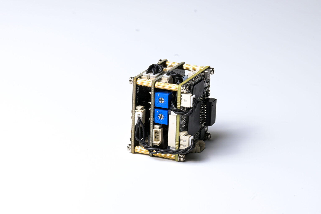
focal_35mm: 108
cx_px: 160
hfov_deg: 18.9
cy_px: 107
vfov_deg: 12.7
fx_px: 963
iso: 640
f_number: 18
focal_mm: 72
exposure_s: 1/25
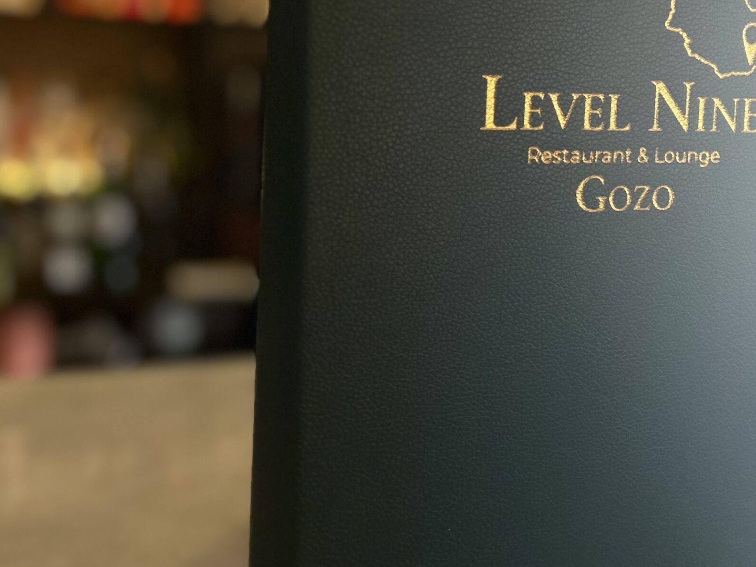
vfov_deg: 33.8
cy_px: 153
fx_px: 917
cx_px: 342
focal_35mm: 42
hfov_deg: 44.7
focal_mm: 5.7
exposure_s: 1/100
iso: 100
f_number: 1.5
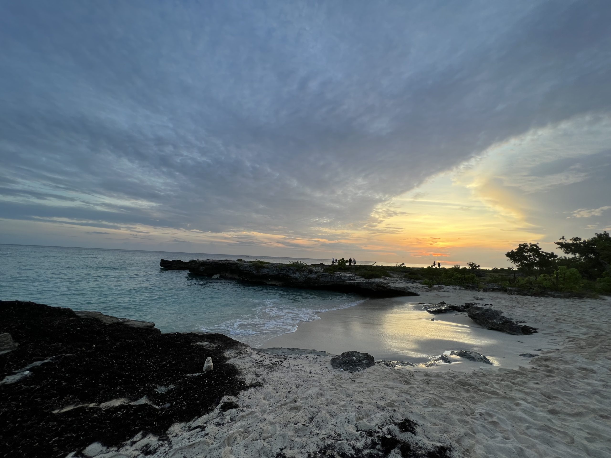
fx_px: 229
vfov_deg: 89.9
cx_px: 306
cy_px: 229
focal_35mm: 13
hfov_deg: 106.2
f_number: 1.8
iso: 32
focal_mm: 1.57
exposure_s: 1/143
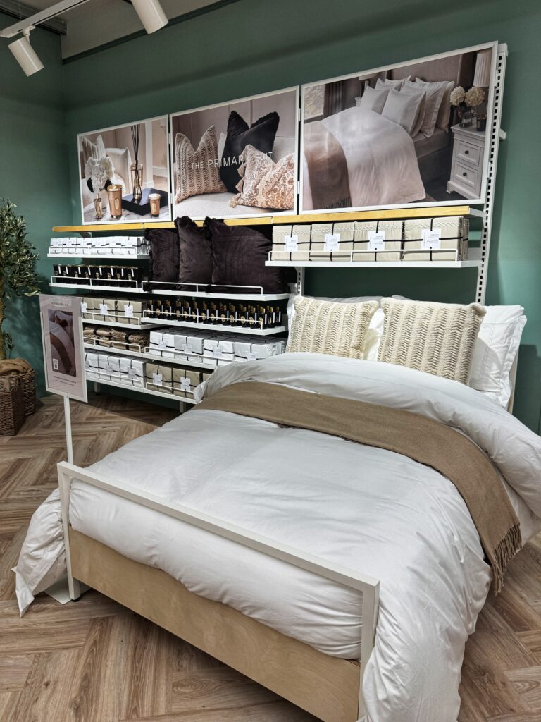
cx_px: 270
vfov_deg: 71.6
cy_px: 361
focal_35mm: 24
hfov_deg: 56.8
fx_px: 500
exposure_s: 1/379
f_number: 1.78
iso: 80
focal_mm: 6.76
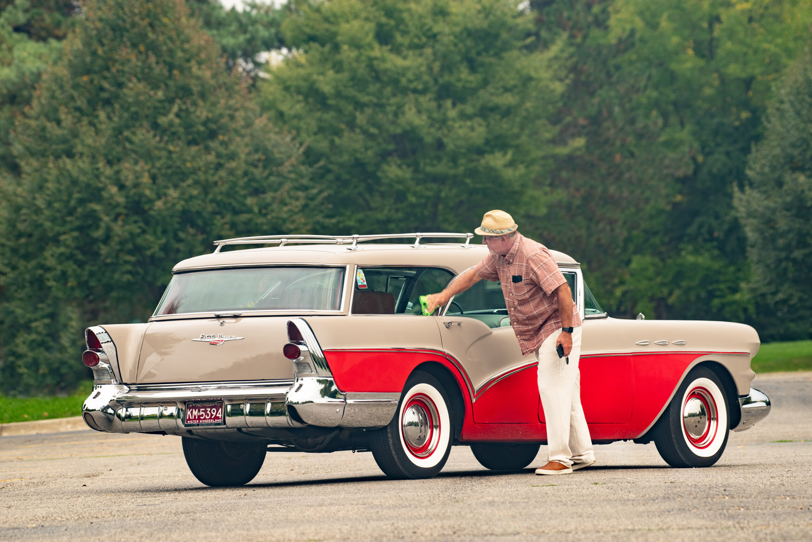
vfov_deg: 5.1
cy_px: 271
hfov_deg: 7.6
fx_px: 6092
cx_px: 406
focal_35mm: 270
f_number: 6.3
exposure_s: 1/160
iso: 320
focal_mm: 270
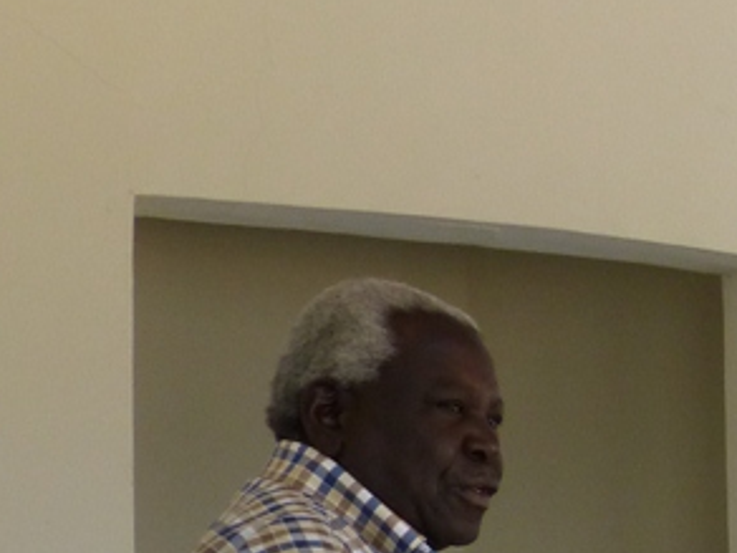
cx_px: 1295
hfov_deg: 11.9
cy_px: 843
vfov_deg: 9.4
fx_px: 3279
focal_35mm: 154
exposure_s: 1/60
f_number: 3.1
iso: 160
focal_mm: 6.7
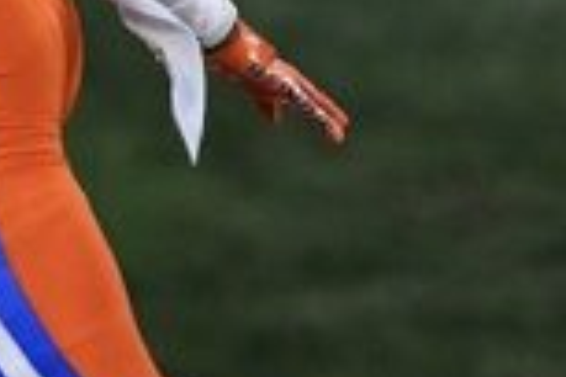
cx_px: -644
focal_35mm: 2102
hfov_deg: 1.0
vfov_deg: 0.7
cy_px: -41
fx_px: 33046
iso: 6400
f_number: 6
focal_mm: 420
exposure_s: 1/1000
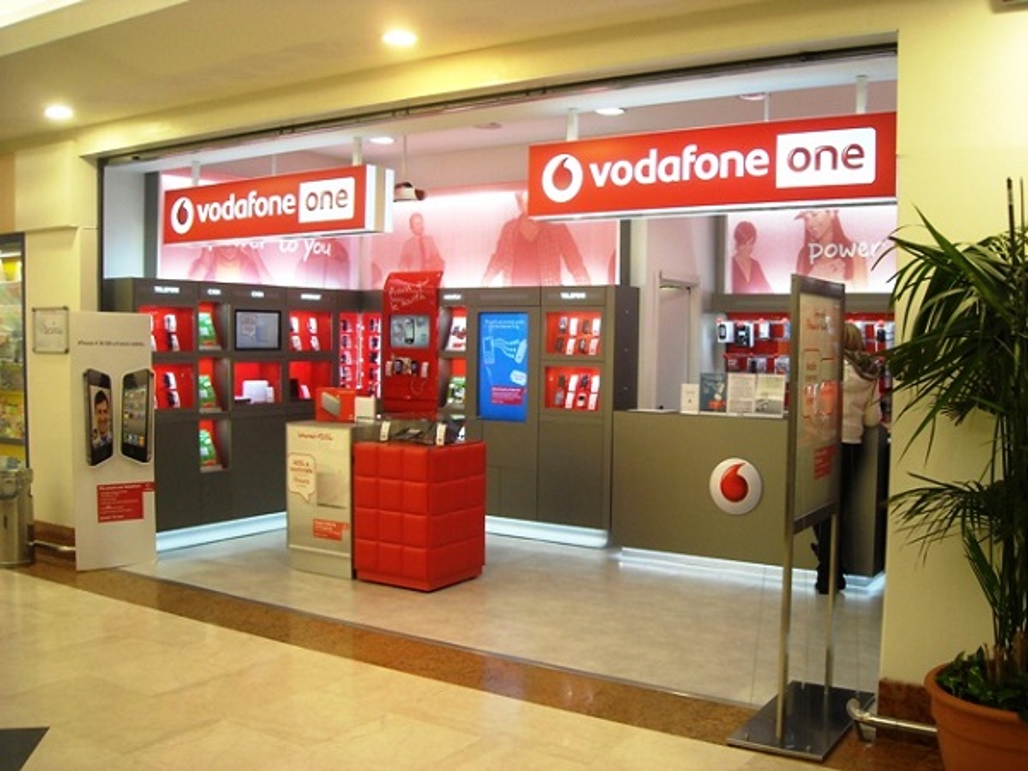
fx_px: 1039
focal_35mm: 35
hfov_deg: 52.6
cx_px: 514
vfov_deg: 40.7
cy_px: 386
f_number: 2.8
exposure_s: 1/60
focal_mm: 5.7
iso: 183
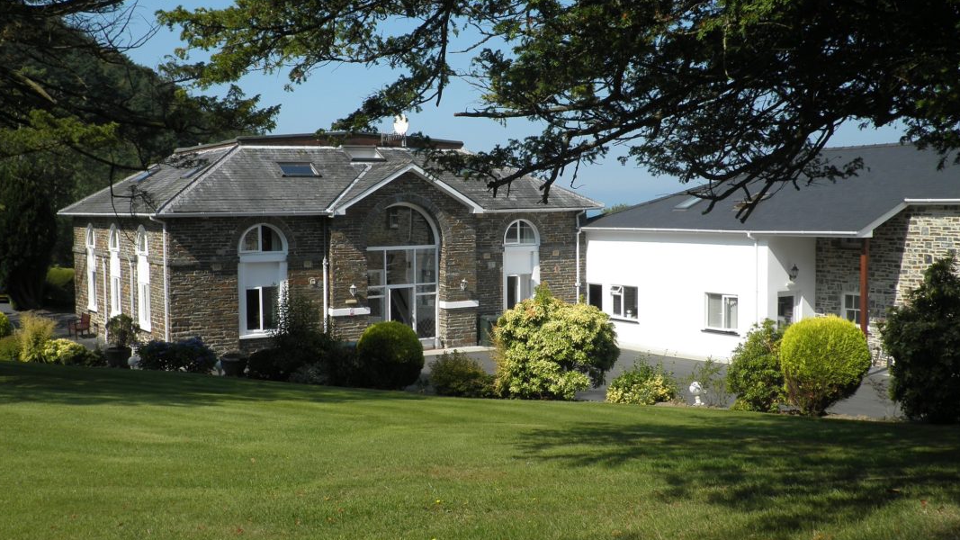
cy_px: 274
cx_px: 479
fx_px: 1094
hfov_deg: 47.4
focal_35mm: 43
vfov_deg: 27.7
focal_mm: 7
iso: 64
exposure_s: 1/100
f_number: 10.2
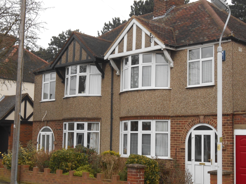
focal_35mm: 63
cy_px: 92
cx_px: 123
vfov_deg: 23.3
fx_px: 448
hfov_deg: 30.7
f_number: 5.6
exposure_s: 1/60
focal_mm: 11.3
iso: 200
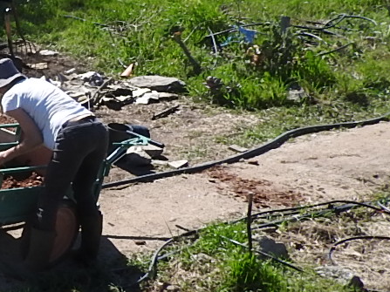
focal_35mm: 122
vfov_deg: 12.1
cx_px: -356
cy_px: 101
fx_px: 1374
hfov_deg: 14.0
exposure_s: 1/800
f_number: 3.3
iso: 100
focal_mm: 4.3
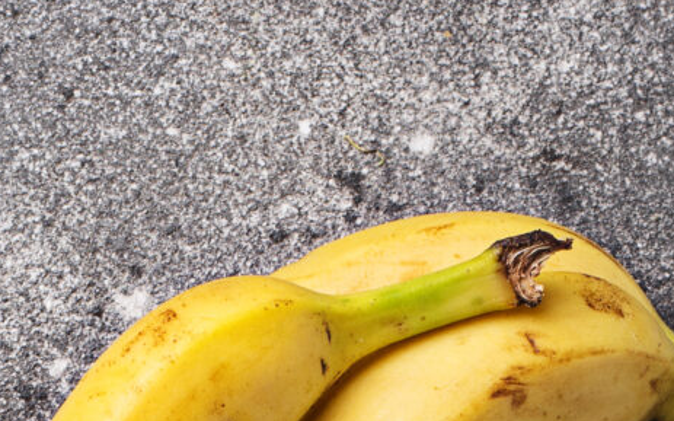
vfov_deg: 4.5
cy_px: 1182
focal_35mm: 282
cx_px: 52
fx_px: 5178
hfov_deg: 7.4
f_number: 9
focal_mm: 50
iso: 100
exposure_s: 1/125
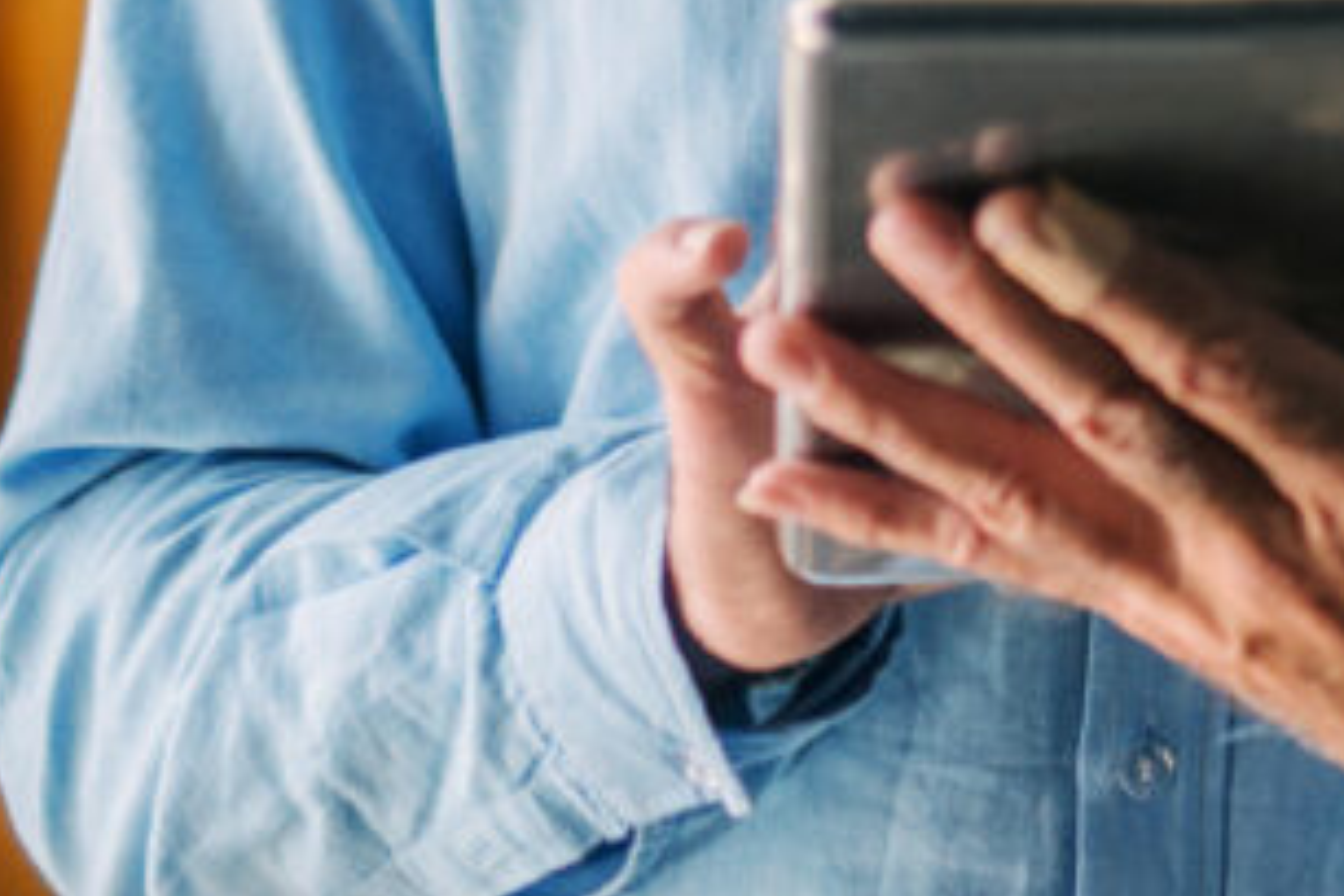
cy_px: -749
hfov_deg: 8.0
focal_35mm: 251
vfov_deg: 5.4
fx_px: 9370
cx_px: 2183
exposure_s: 1/500
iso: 320
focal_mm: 50
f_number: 2
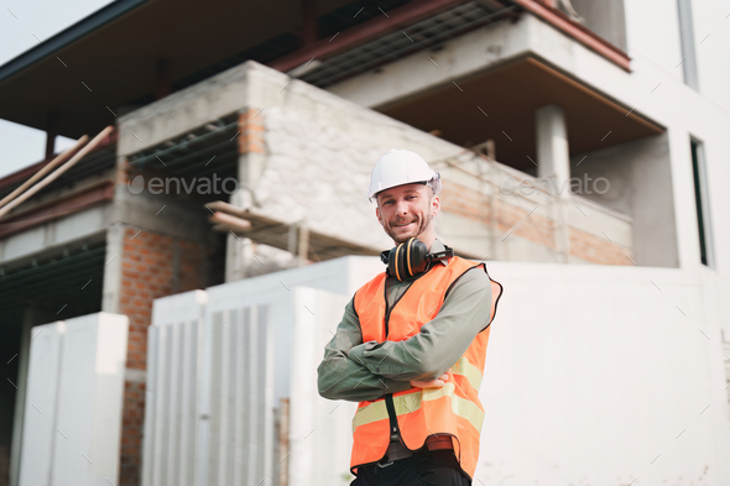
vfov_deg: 27.0
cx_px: 365
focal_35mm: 50
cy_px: 243
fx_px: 1014
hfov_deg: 39.6
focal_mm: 50
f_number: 1.2
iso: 160
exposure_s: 1/8000
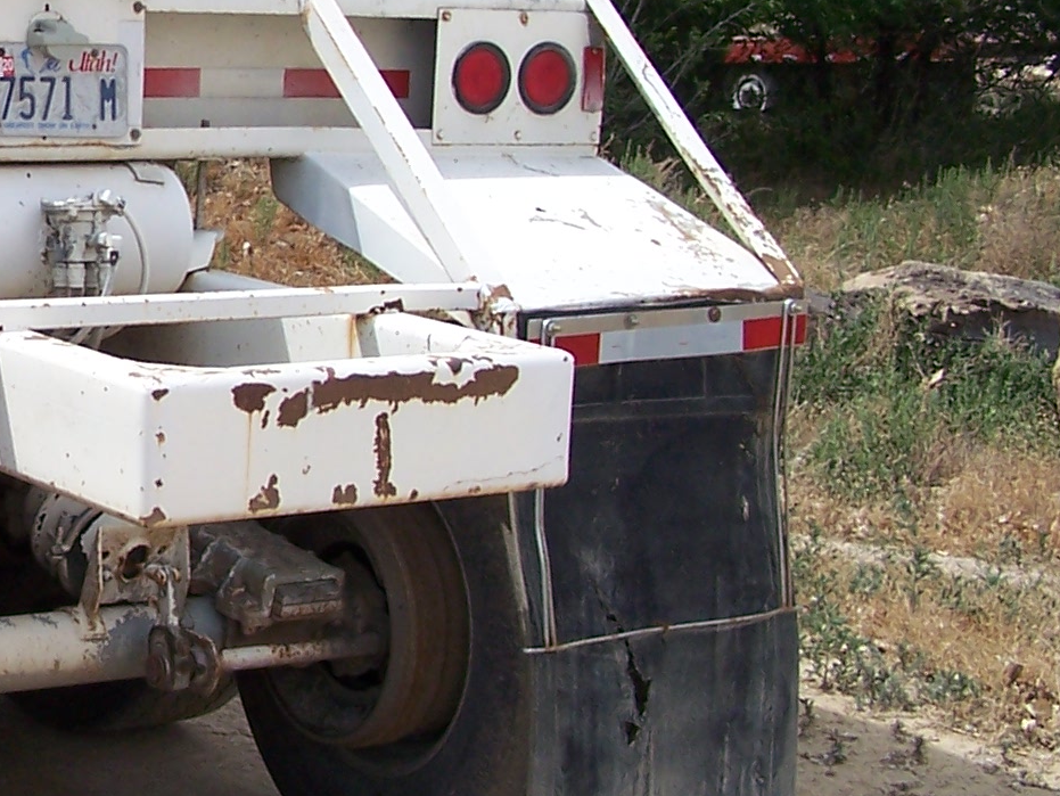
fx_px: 2880
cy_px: 215
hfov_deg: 20.1
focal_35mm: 94
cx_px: -58
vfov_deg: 15.7
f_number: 4
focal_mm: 6.3
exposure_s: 1/750
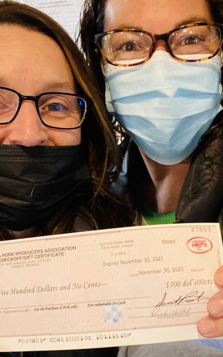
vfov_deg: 41.0
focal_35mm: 49
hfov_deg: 26.3
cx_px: 124
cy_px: 200
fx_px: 476
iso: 500
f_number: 2.2
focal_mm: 2.71
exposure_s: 1/30
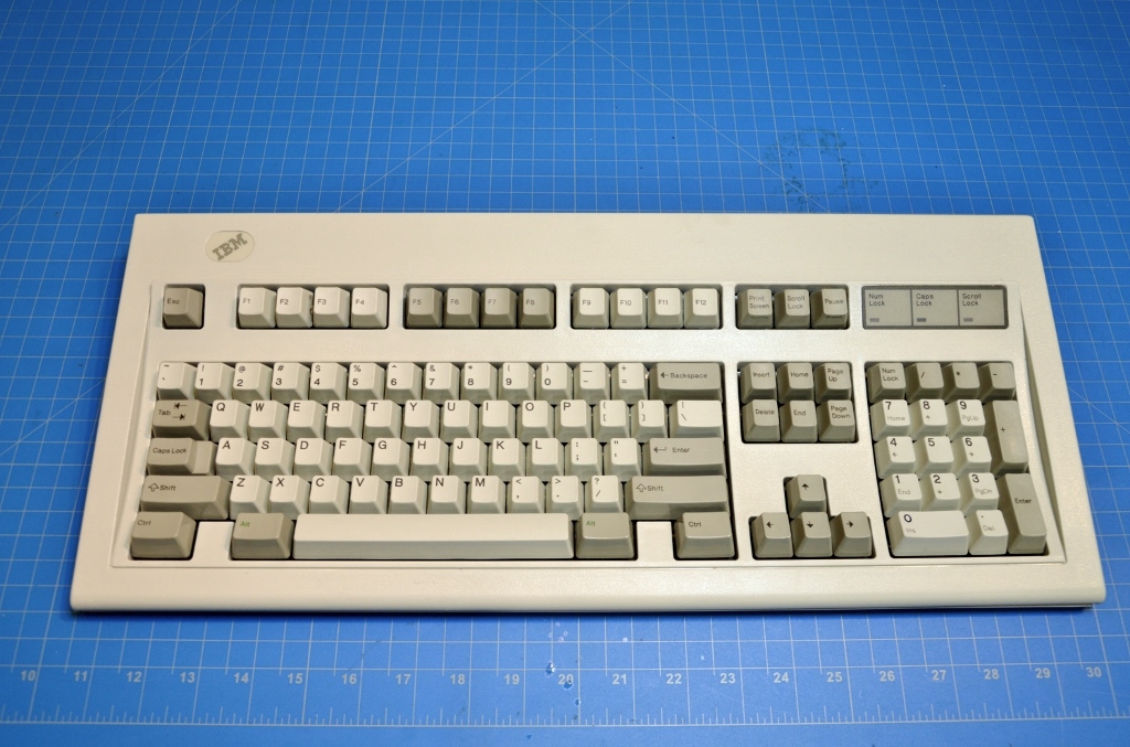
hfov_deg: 59.6
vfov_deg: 41.5
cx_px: 565
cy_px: 374
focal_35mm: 32
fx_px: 986
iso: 400
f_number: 4.5
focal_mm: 21
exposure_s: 1/80
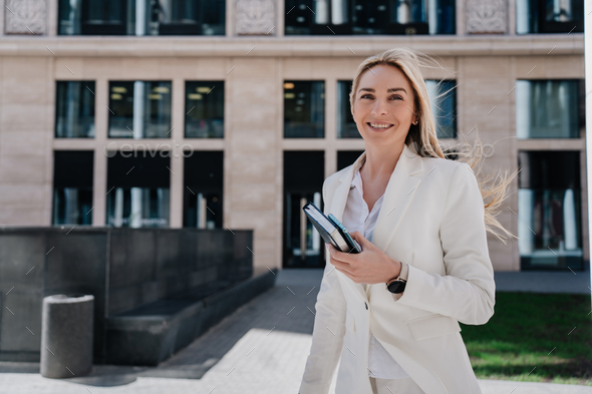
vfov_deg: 38.9
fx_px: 559
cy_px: 197
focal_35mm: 34
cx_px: 296
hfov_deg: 55.8
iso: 160
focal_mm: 34
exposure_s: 1/1000
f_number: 2.8
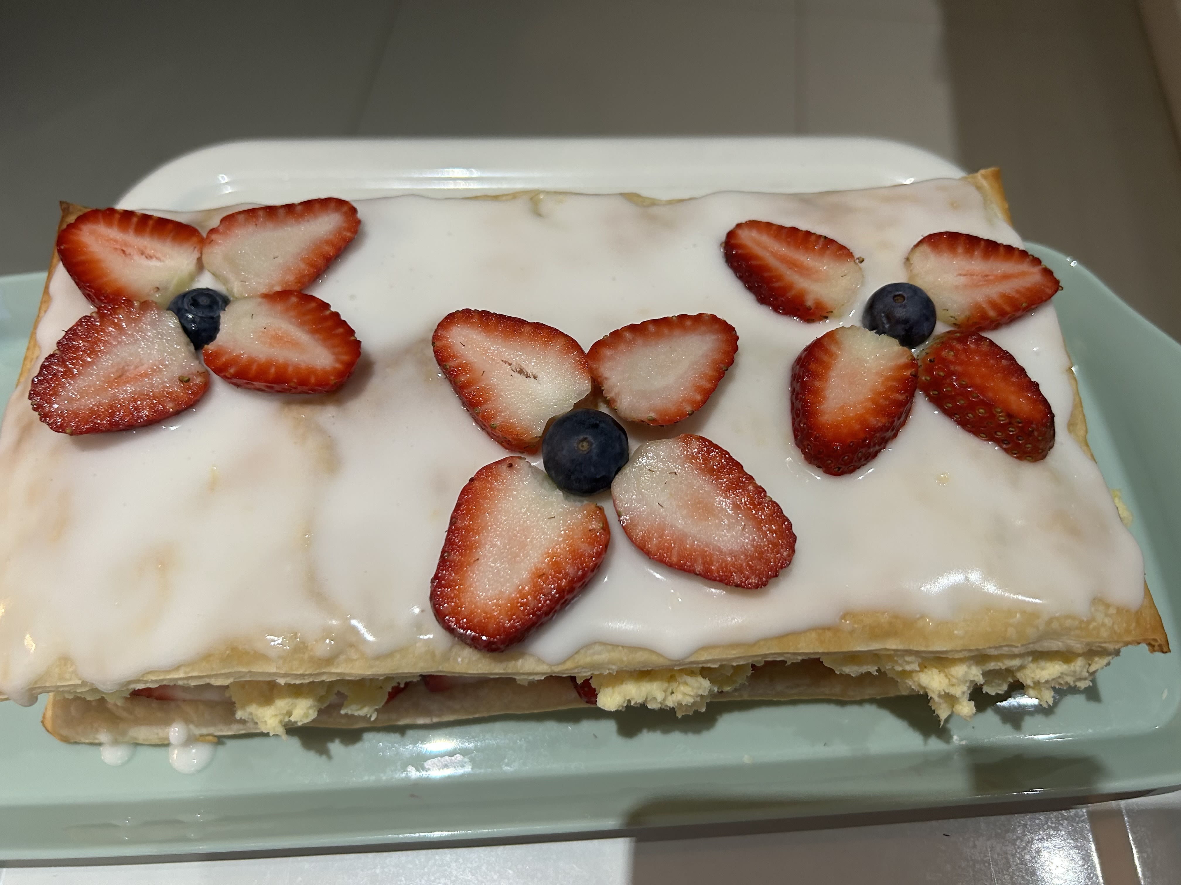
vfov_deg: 53.1
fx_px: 887
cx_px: 590
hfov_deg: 67.3
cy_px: 442
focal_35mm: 26
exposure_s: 1/50
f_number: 1.5
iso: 160
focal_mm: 5.7
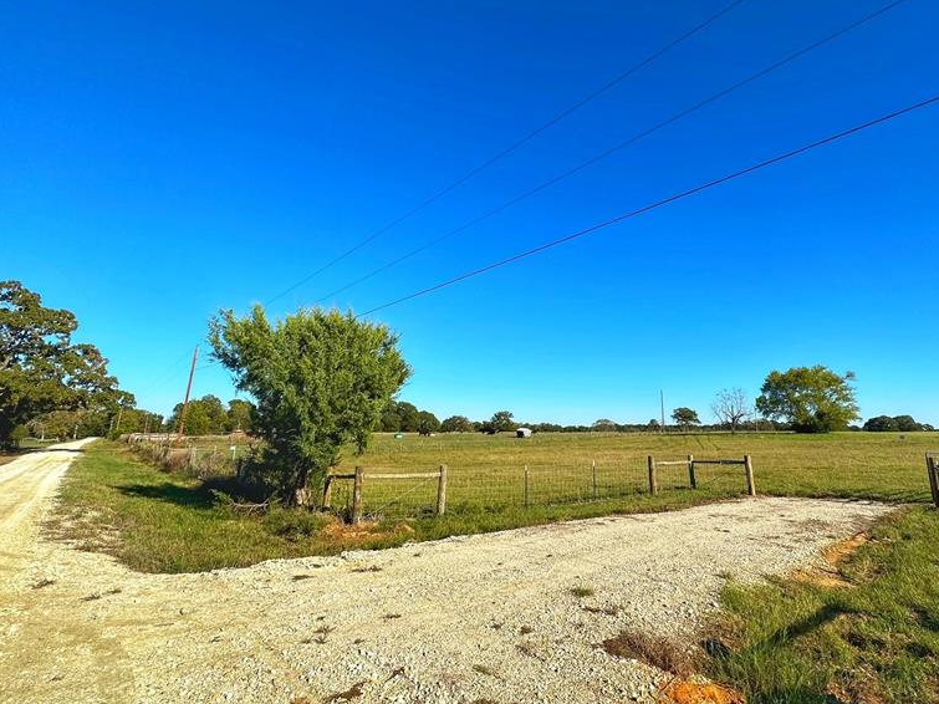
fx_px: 515
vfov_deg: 68.4
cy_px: 307
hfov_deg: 84.2
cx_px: 534
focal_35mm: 19
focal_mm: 2.22
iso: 50
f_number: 2.2
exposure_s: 1/2257
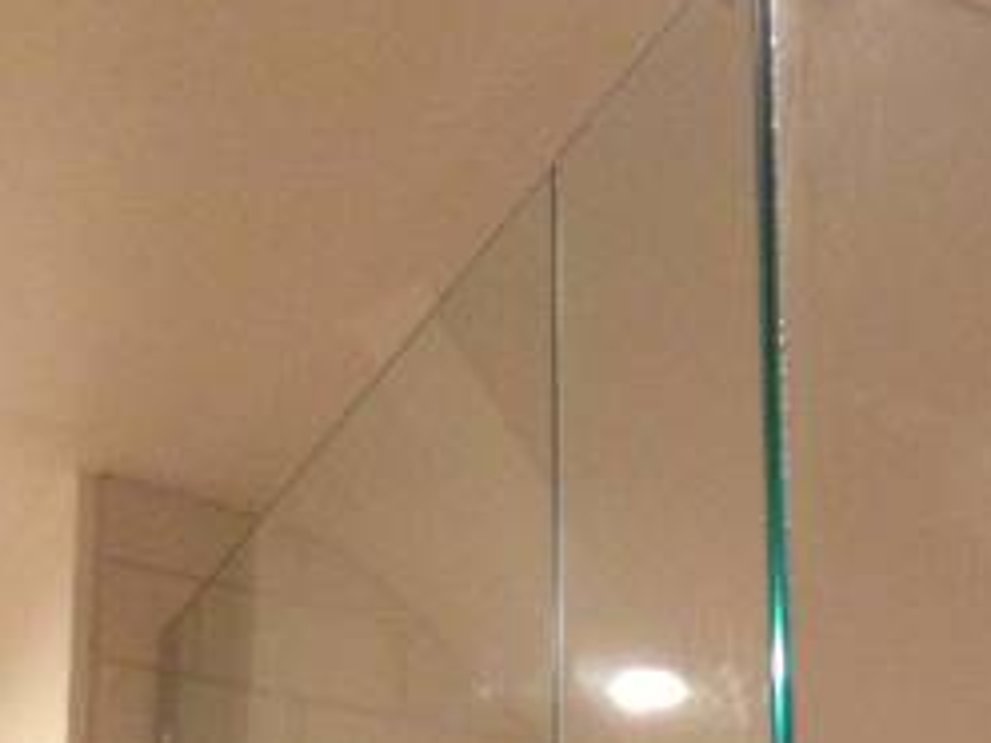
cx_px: 1431
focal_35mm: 115
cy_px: 999
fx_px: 3292
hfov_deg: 15.9
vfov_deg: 12.4
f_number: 2.4
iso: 400
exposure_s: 1/20
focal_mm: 4.28
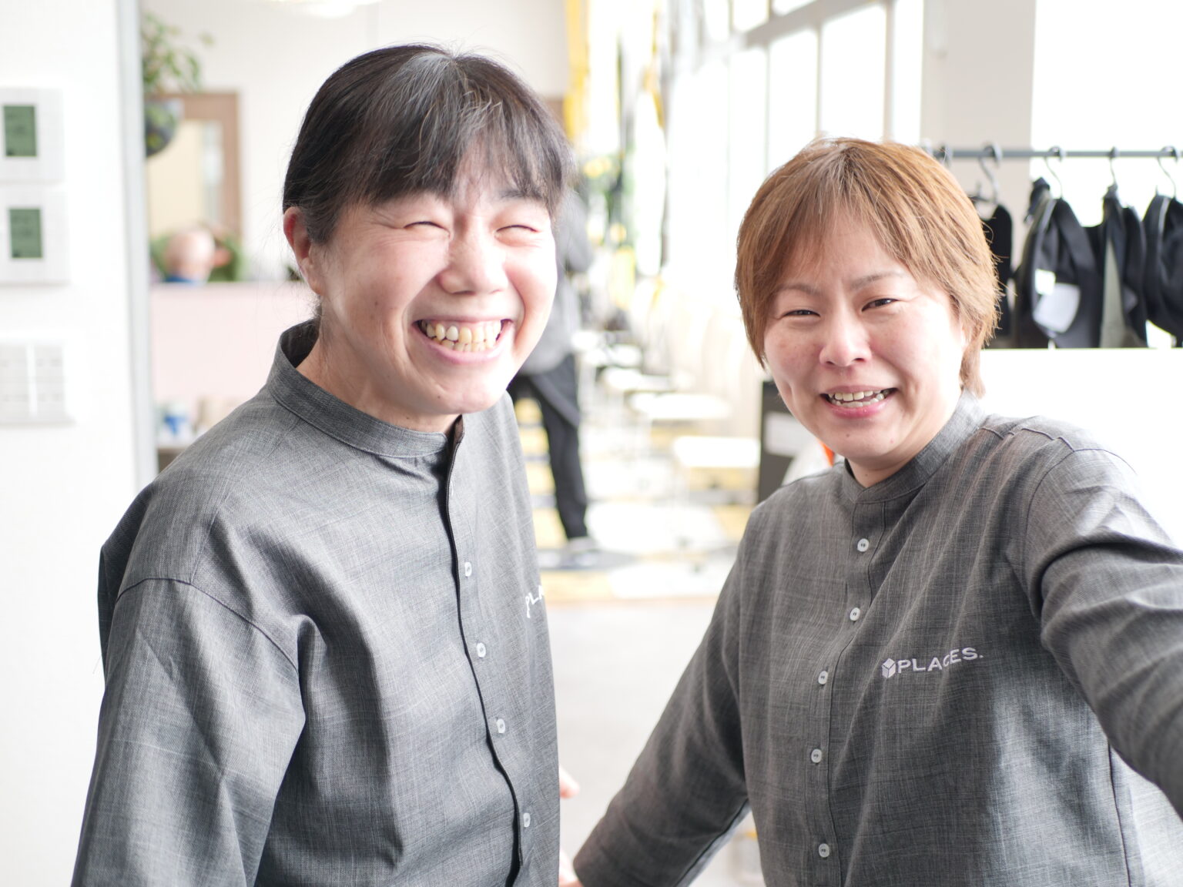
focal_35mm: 50
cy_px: 444
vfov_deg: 29.1
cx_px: 592
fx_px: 1709
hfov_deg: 38.2
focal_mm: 25
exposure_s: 1/160
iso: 200
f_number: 1.7
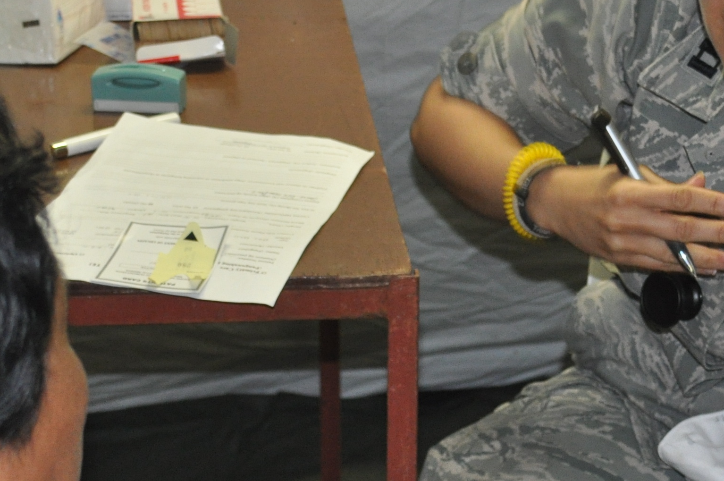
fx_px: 2190
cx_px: 418
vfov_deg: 12.5
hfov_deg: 18.8
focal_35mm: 109
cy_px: 341
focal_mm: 26
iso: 800
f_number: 4.2
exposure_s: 1/60
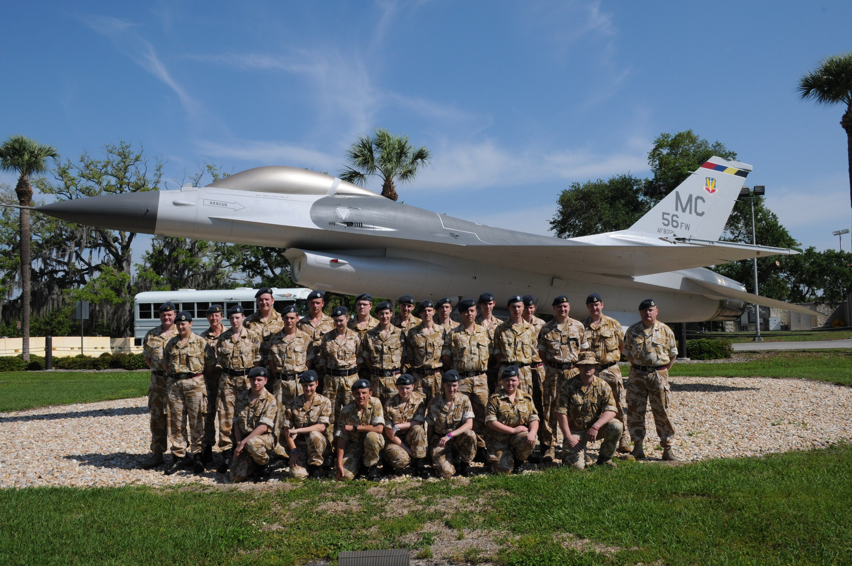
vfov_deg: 43.5
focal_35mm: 30
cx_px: 426
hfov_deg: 62.0
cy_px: 283
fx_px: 709
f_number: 13
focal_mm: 20
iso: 400
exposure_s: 1/500
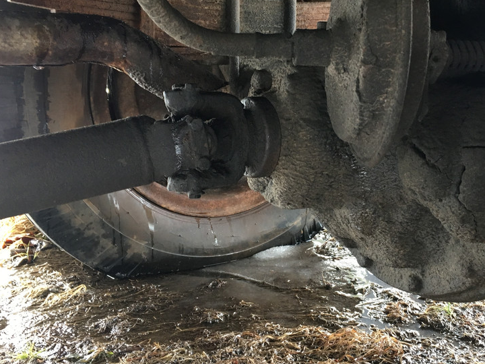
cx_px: 318
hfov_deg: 43.3
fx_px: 602
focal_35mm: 43
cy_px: 161
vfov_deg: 33.6
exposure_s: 1/30
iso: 100
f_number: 2.2
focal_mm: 4.15
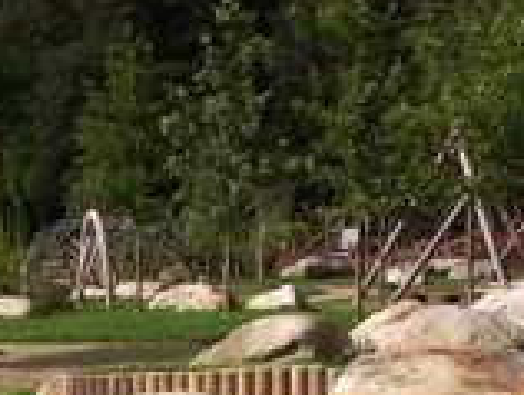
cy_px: 186
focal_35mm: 124
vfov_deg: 12.0
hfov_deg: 15.9
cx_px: 250
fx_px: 1880
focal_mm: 6.3
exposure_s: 1/500
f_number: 4
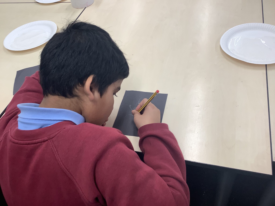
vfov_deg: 45.4
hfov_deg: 58.4
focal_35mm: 31
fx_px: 246
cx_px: 138
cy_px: 103
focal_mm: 3.3
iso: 50
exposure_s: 1/50
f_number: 2.4
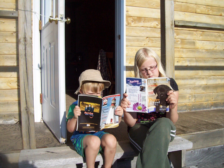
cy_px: 84
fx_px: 233
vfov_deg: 39.7
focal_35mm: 36
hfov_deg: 51.4
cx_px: 112
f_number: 4.8
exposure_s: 1/604
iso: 80
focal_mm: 6
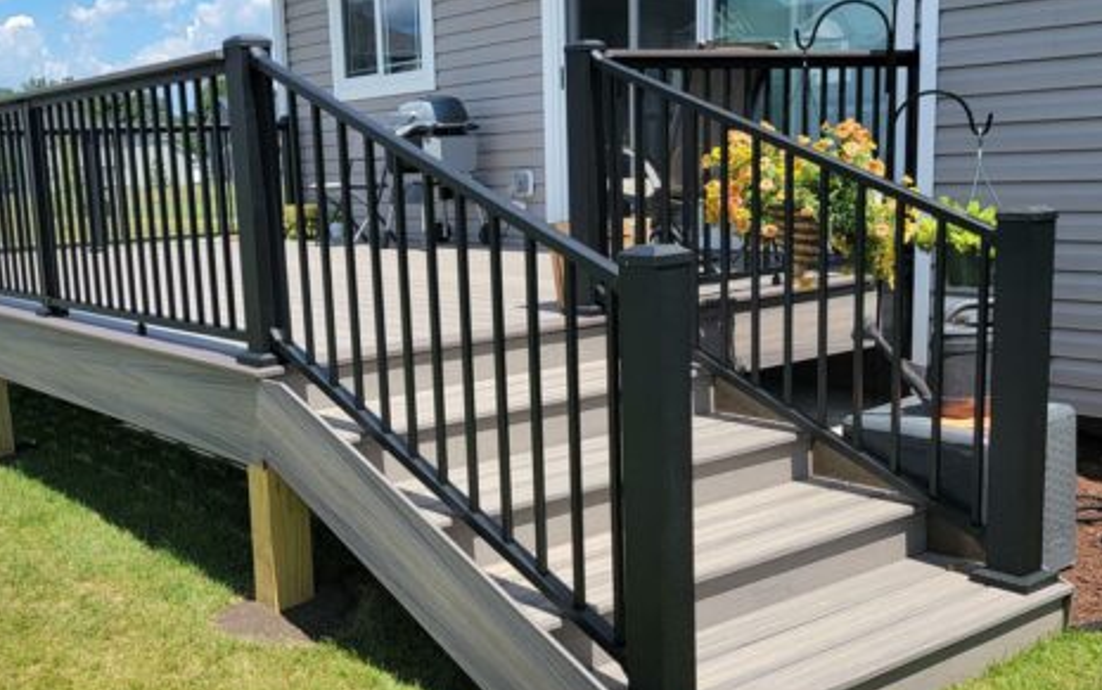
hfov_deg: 46.9
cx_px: 434
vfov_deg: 30.6
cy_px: 375
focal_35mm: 42
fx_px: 1262
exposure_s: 1/715
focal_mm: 6.7
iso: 16
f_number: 1.8
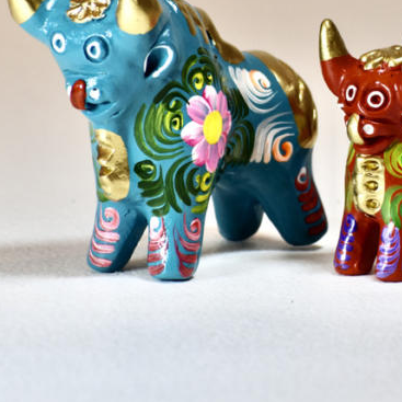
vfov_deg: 2.6
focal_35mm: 679
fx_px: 8921
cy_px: 90
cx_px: 366
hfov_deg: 2.6
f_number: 7.1
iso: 400
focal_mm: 210
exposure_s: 1/125
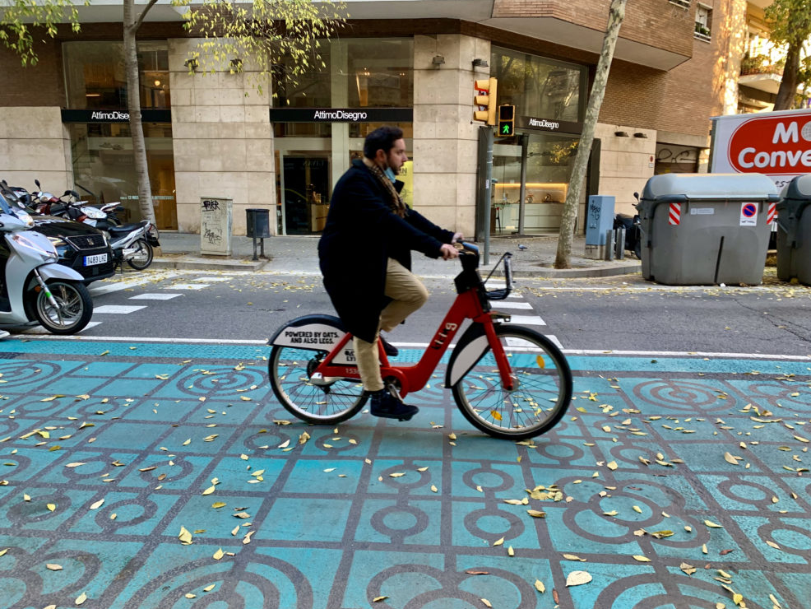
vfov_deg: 51.4
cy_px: 315
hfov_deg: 65.3
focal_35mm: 27
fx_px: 633
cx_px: 401
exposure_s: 1/121
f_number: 1.8
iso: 64
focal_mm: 4.25
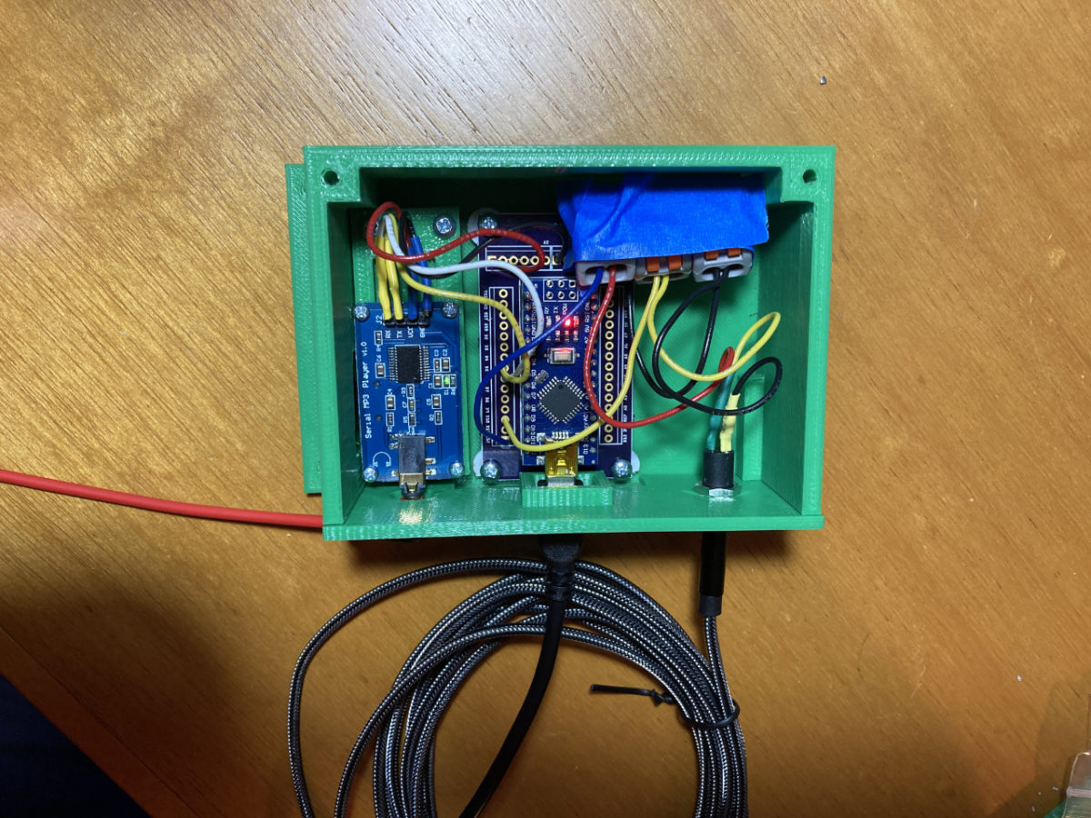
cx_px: 546
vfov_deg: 49.7
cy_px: 409
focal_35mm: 28
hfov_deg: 63.4
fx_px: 882
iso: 100
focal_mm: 4
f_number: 1.8
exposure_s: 1/60
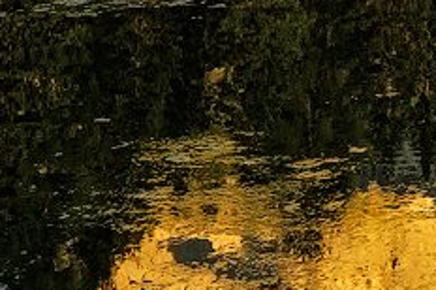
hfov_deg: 11.4
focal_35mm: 152
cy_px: -264
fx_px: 1841
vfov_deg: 8.6
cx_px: 1009
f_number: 8
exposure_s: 1/160
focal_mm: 23.5
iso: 200
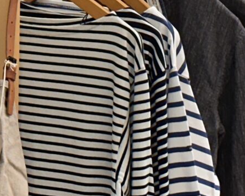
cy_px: -100
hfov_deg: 9.0
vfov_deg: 7.1
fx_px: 1559
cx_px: 147
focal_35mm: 215
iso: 50
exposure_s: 1/60
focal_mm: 6.86
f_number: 1.78
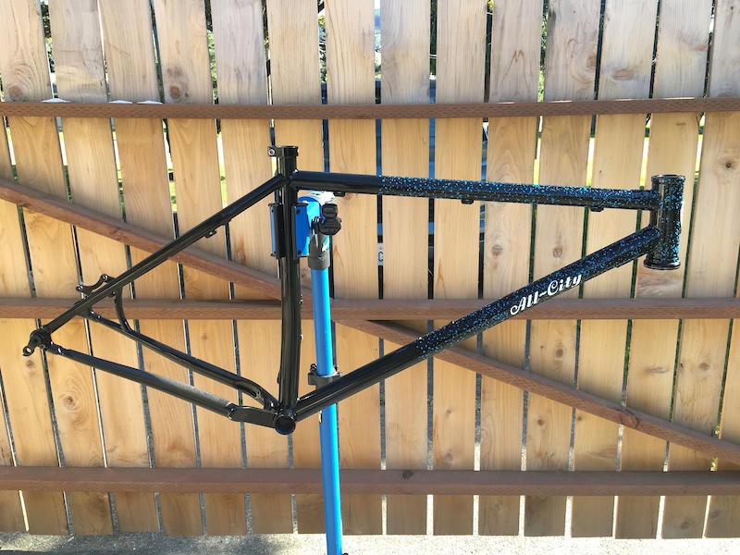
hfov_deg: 61.7
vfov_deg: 48.2
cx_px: 370
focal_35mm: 29
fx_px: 620
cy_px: 278
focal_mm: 4.15
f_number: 2.2
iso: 25
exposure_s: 1/176
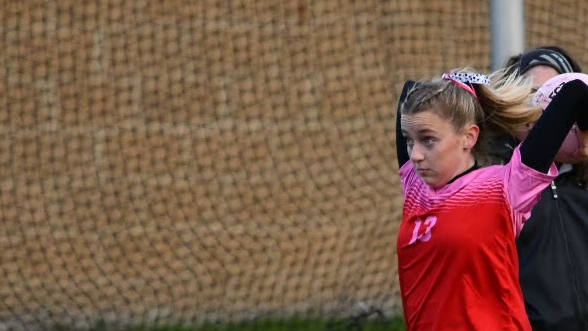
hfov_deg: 1.2
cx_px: 471
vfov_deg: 0.7
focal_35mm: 1731
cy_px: 214
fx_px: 26994
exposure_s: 1/1600
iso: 3200
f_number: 6.3
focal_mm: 600
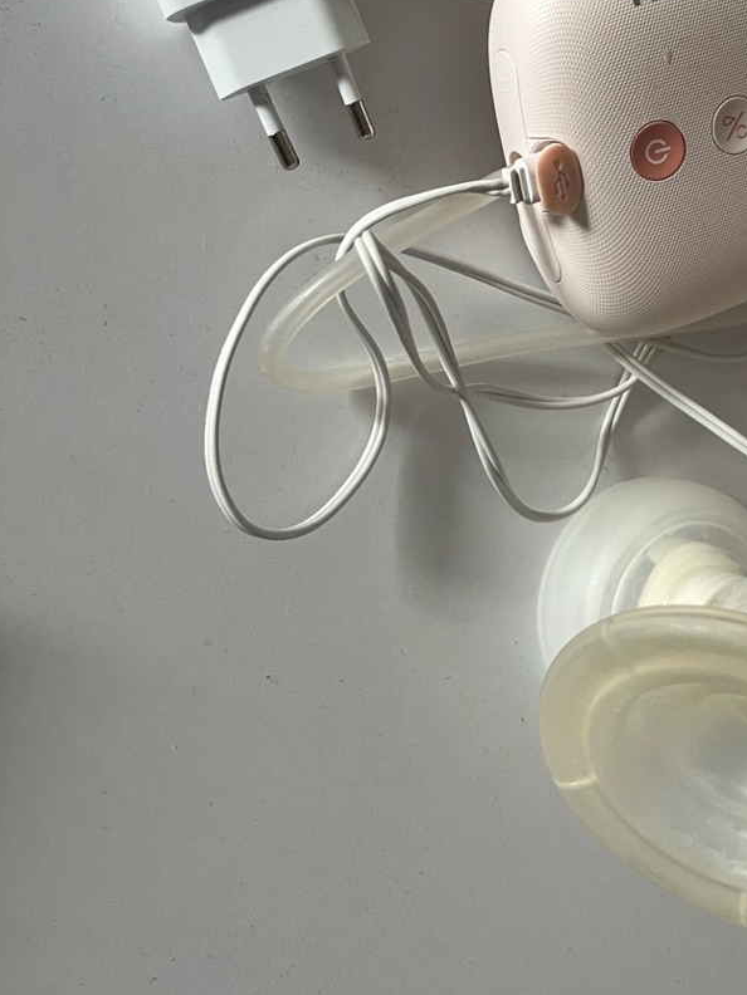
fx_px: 1208
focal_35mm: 42
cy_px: 284
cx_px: 600
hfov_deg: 33.3
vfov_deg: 43.7
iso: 125
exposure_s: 1/50
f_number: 1.6
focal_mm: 5.1
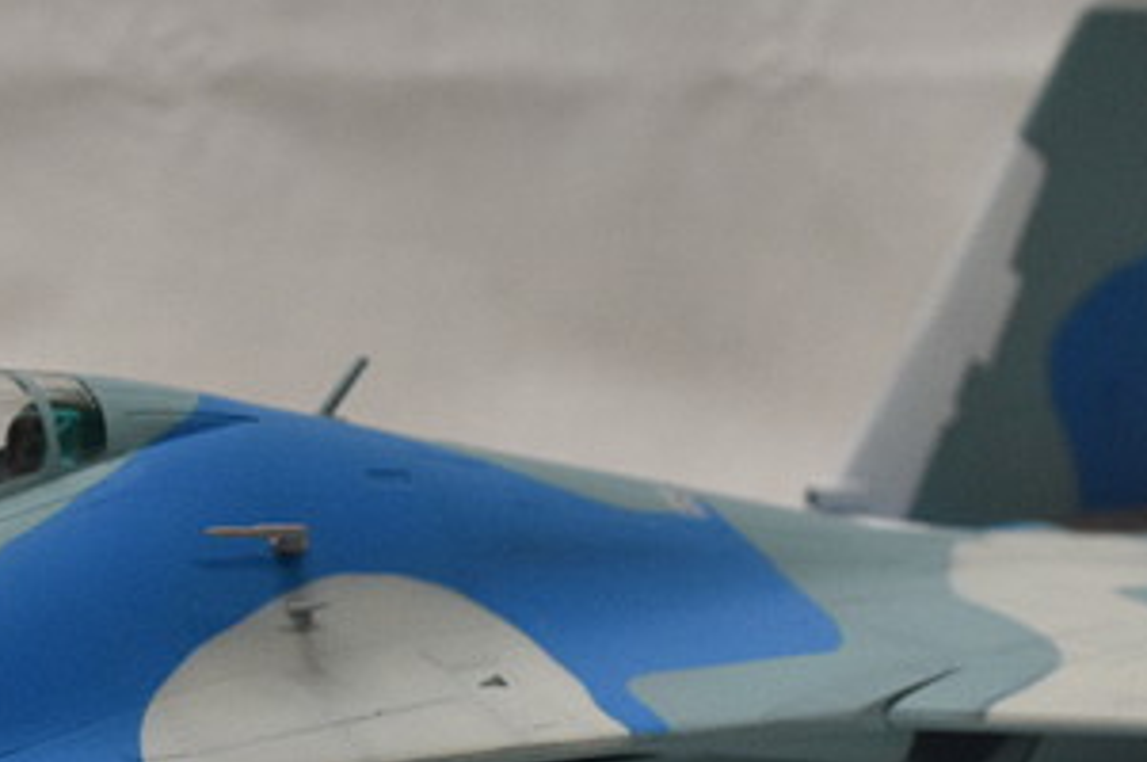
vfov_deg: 11.6
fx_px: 3660
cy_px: 909
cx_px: 381
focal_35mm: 115
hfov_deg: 17.8
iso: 400
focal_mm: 18
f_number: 5.6
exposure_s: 1/125
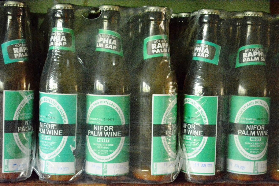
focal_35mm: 82
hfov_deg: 24.6
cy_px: 93
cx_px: 140
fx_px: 639
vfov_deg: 16.6
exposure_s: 1/125
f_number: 5.6
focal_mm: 55
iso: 6400
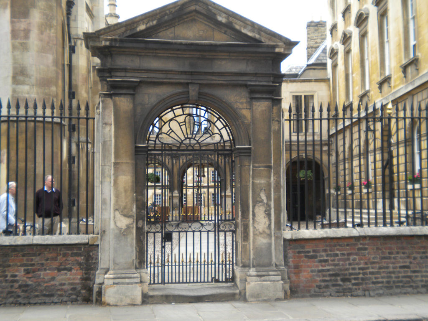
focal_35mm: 52
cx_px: 214
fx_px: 643
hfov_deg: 36.8
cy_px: 160
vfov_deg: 28.0
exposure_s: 1/192
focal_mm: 9.3
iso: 80
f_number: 3.9
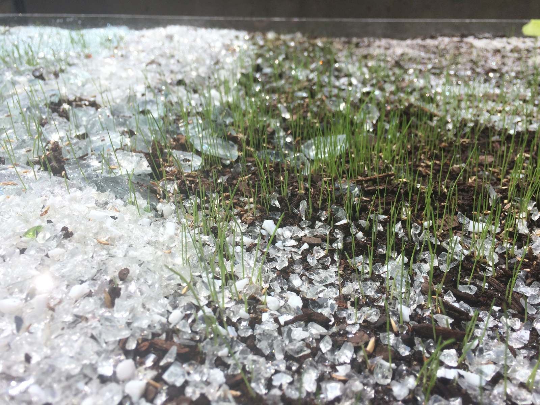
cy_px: 202
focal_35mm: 29
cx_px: 270
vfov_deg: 48.2
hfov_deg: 61.7
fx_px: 452
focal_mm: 4.15
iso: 32
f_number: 2.2
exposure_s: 1/2740
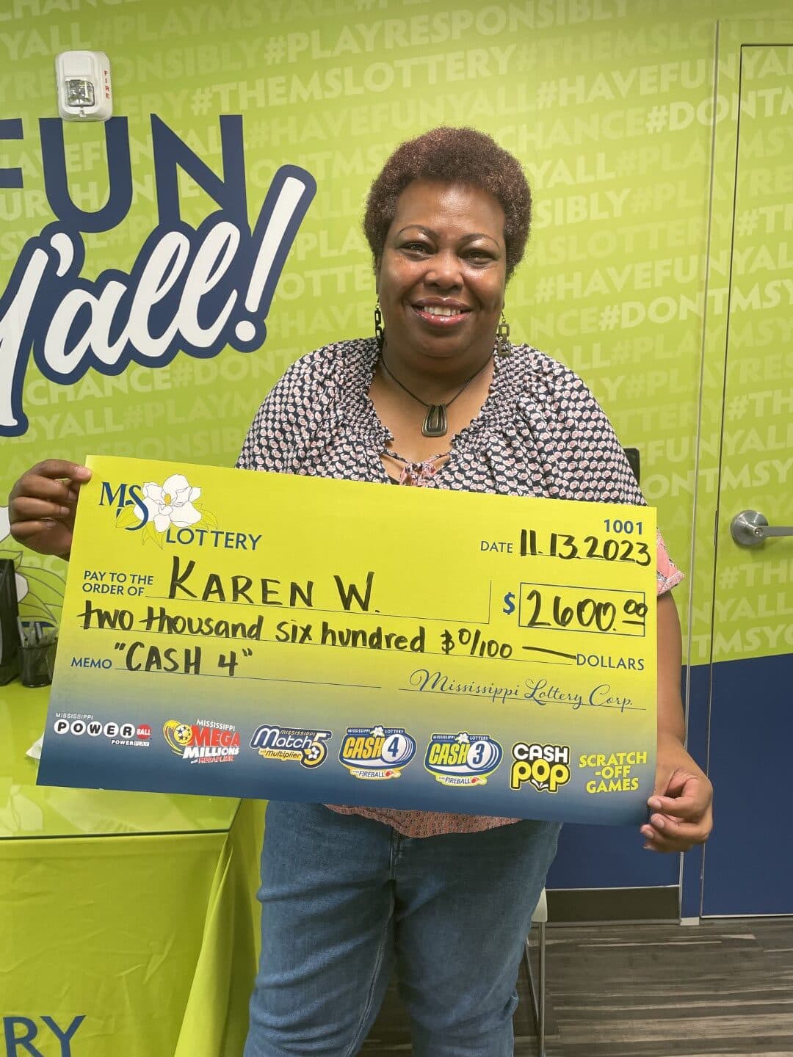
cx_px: 396
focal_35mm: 26
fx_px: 794
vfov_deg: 67.3
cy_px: 528
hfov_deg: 53.1
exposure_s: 1/60
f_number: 1.6
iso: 80
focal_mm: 4.2
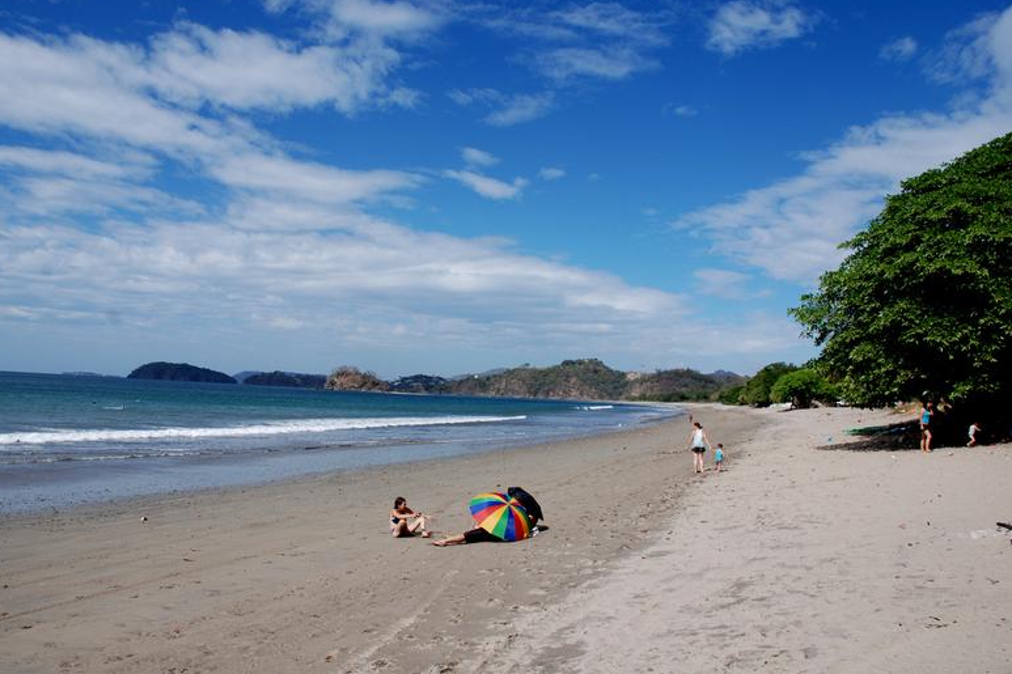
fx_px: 787
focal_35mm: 28
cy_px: 334
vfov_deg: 46.4
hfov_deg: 65.5
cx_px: 494
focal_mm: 18
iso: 100
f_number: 9
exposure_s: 1/320
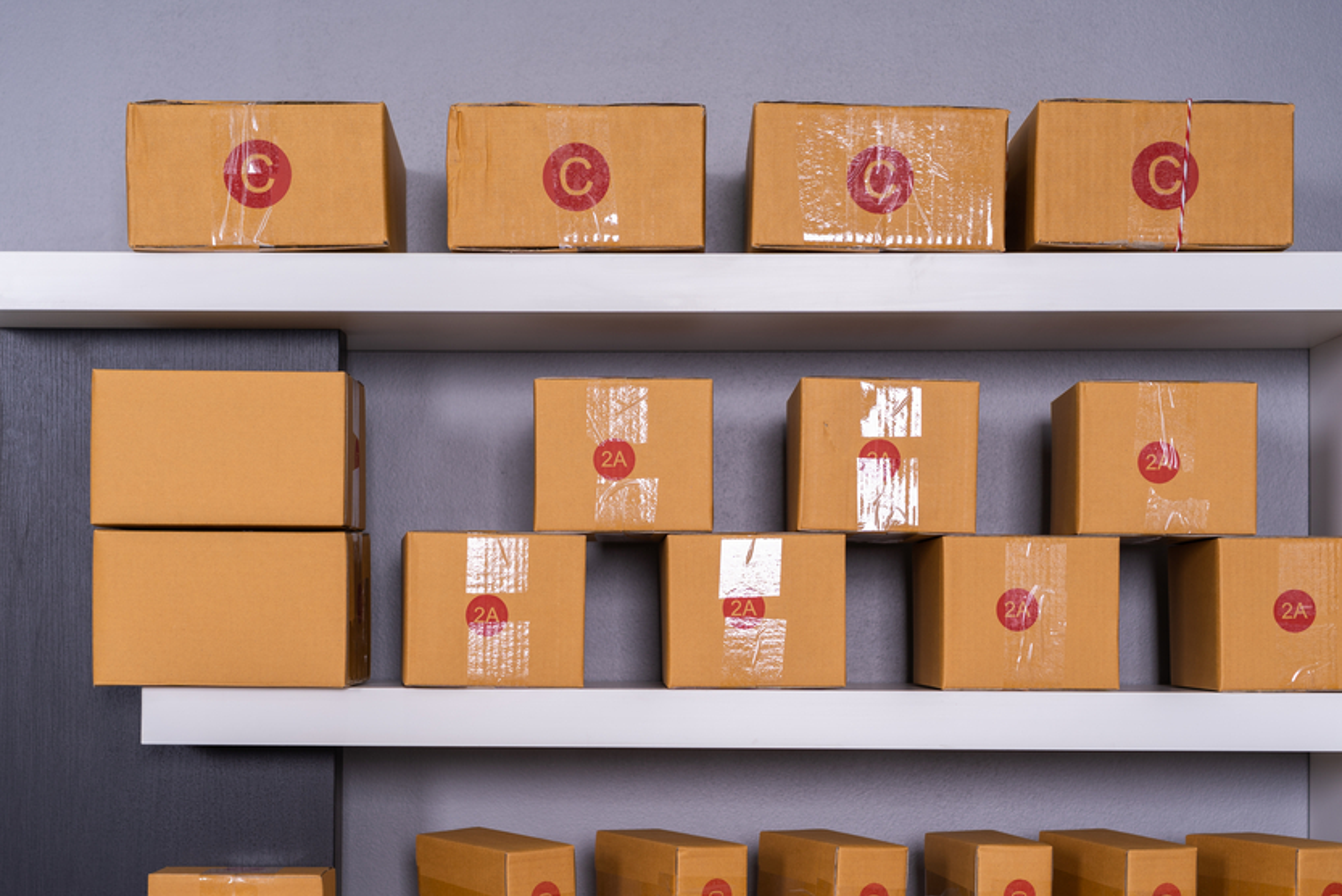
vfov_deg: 20.6
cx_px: 677
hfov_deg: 30.5
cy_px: 526
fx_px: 2461
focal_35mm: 66
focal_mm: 55
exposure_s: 1/125
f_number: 3.5
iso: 100
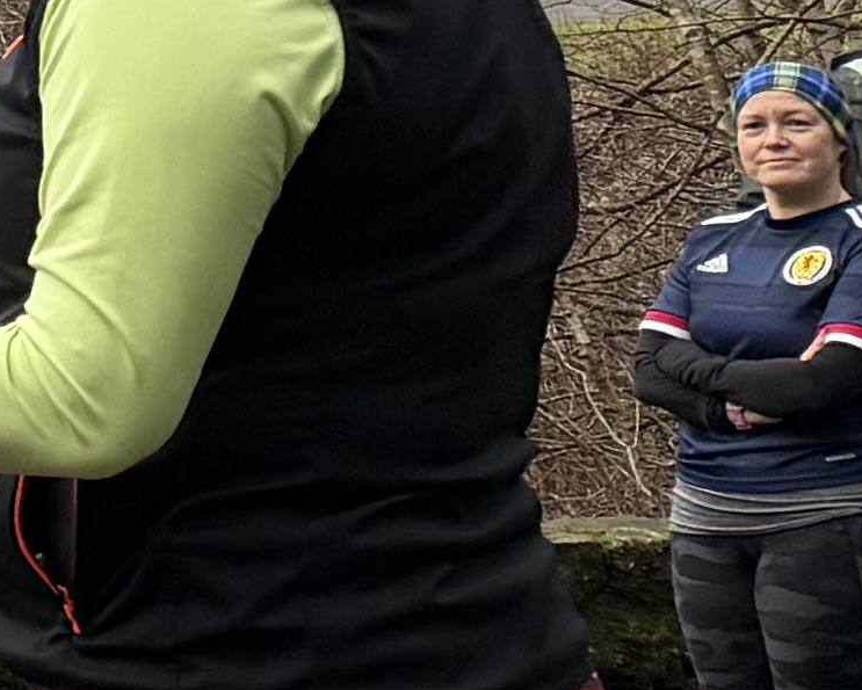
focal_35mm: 180
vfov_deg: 8.5
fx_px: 4594
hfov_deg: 8.0
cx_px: -2251
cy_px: -78
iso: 100
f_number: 1.78
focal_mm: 6.76
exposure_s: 1/121
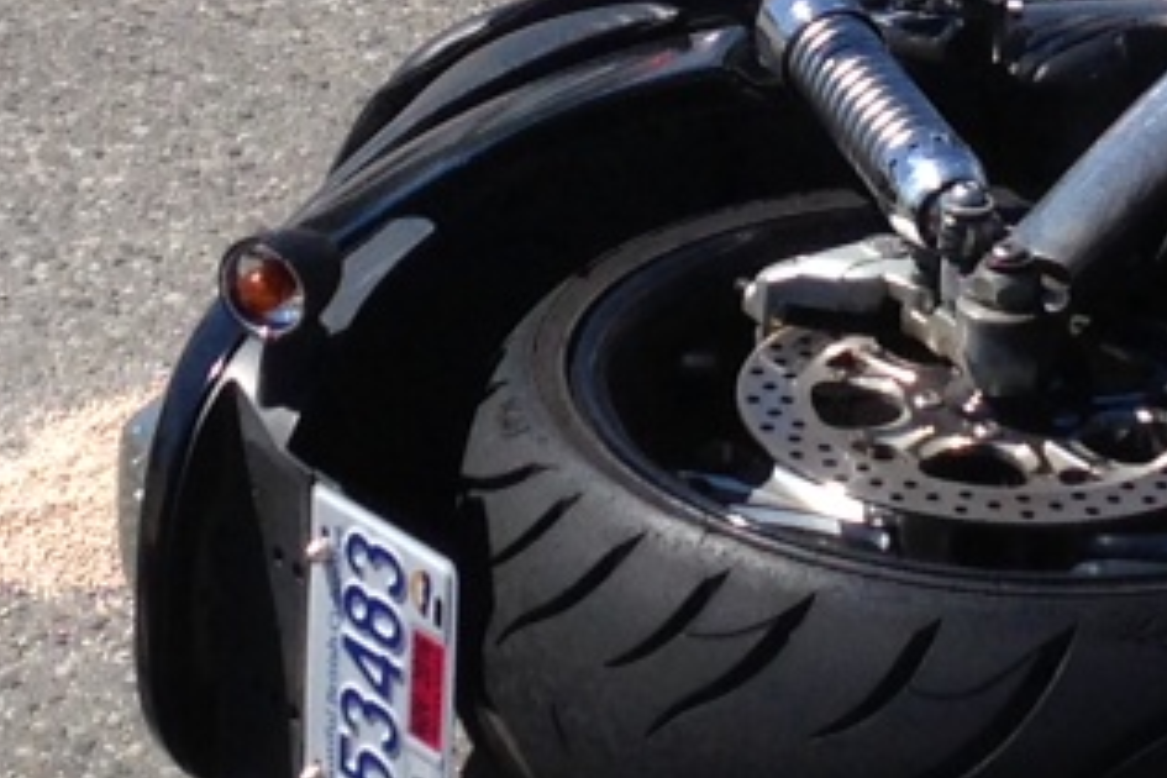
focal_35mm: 178
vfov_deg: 7.6
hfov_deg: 11.5
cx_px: 771
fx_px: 5770
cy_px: -408
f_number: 2.4
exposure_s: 1/1695
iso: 50
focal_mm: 4.13
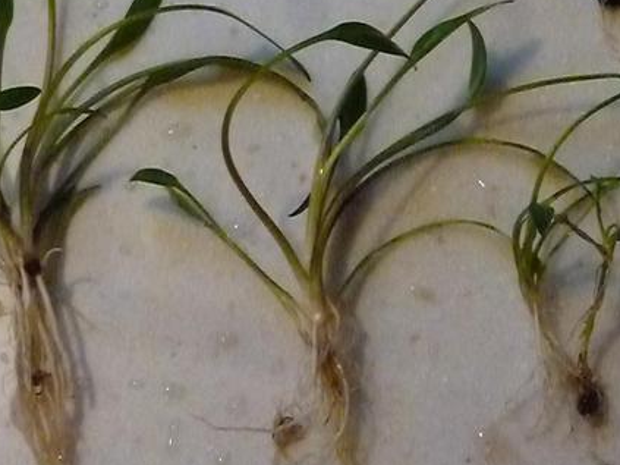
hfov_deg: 20.1
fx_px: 1737
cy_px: 131
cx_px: 468
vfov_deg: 15.2
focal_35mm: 97
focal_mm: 7.4
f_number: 3.9
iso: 1600
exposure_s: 1/80
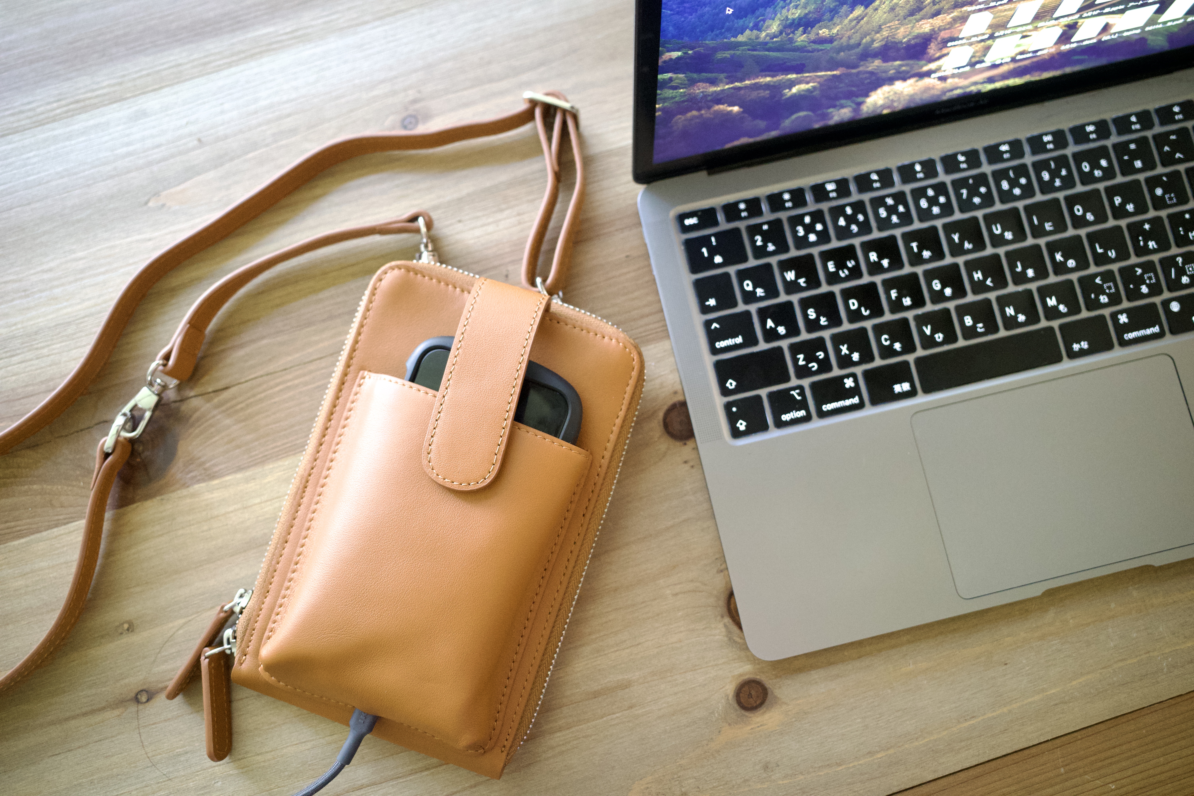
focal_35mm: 28
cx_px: 597
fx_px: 929
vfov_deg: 46.4
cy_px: 398
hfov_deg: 65.5
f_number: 2.8
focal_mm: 18.3
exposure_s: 1/30
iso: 3200
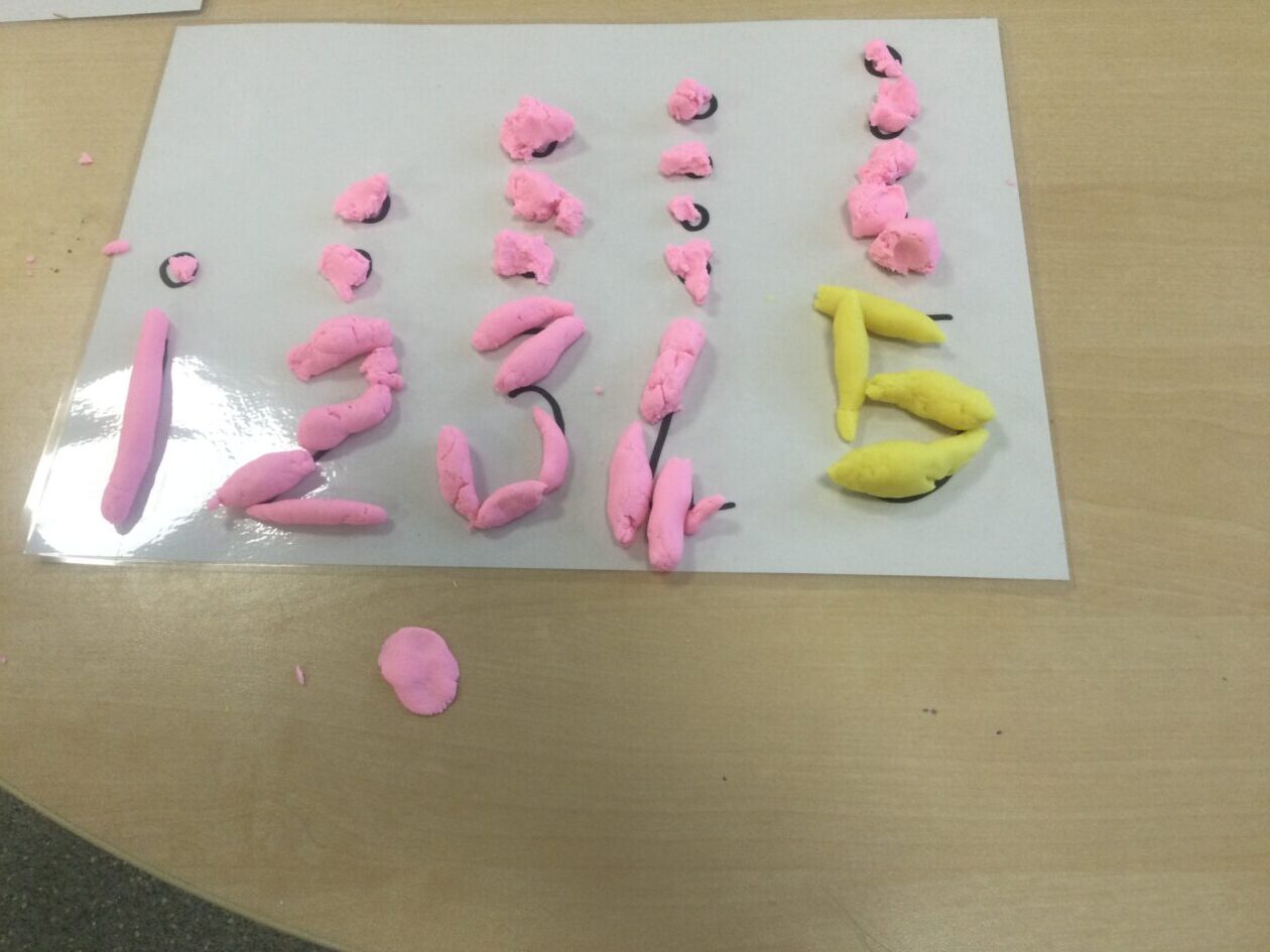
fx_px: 1137
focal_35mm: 31
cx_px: 635
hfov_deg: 58.4
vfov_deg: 45.4
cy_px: 476
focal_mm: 3.3
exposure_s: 1/33
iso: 80
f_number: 2.4
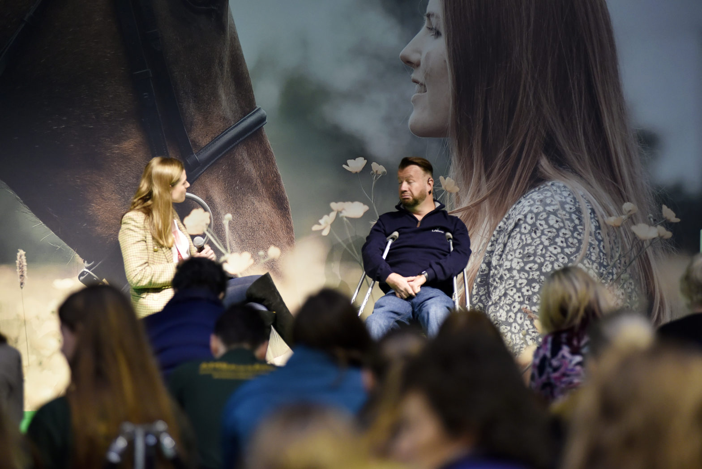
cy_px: 234
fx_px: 2829
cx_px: 351
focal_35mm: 145
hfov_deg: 14.1
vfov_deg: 9.5
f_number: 3.2
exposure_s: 1/160
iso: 1600
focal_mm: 145
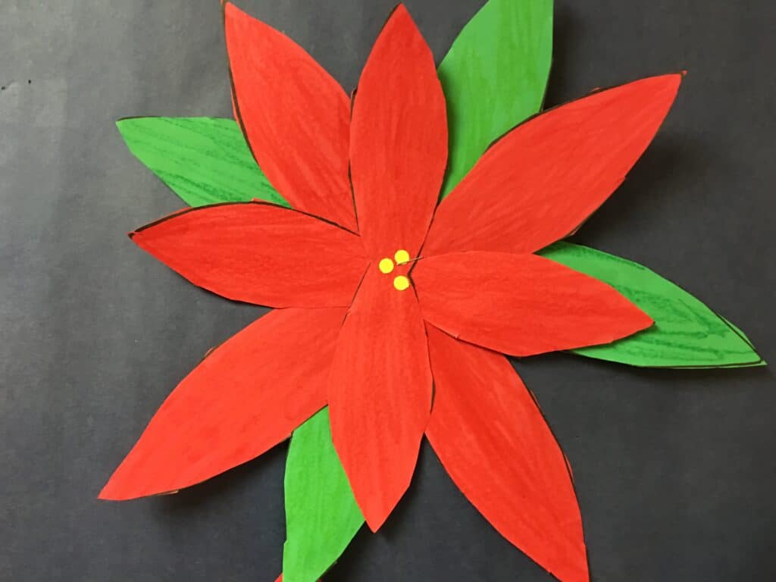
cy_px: 291
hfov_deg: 61.7
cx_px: 388
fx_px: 650
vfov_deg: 48.2
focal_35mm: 29
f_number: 2.2
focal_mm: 4.15
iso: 100
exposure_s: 1/4
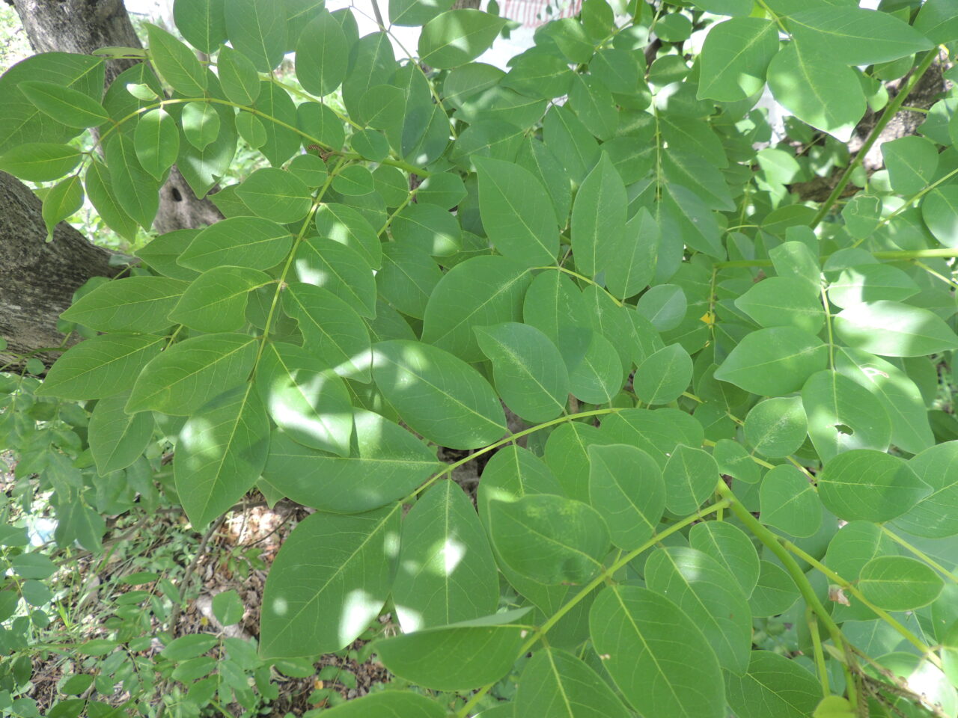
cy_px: 359
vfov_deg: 56.8
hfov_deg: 71.6
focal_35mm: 24
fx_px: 664
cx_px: 479
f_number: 3
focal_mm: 4.3
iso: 100
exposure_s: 1/160
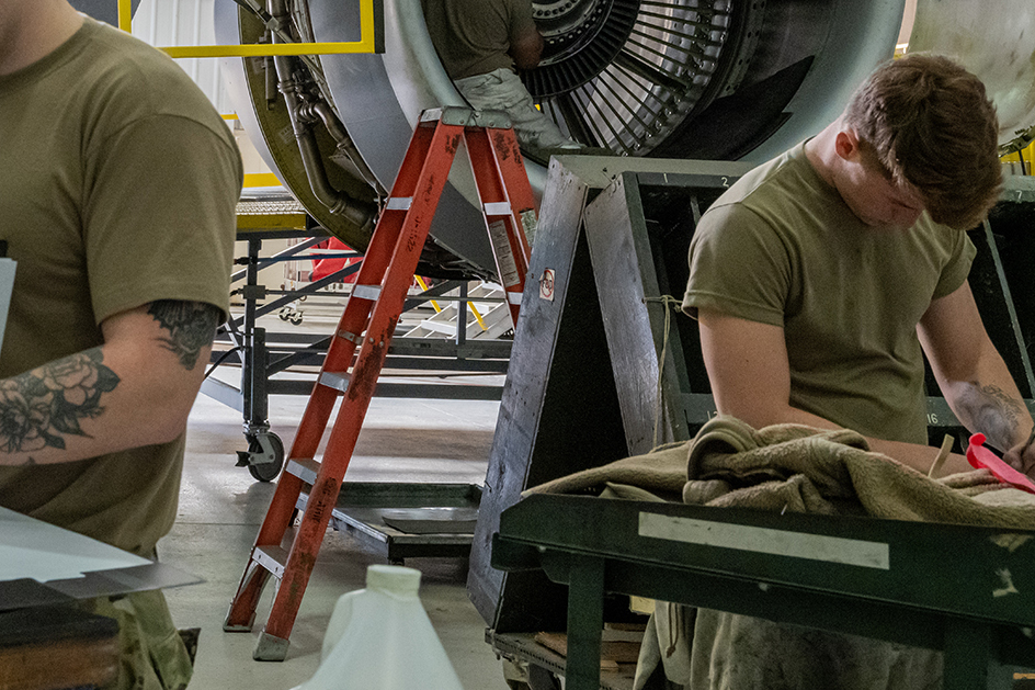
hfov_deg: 24.5
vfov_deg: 16.5
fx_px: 2357
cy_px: 125
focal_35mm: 82
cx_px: 251
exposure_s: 1/80
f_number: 10
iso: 4000
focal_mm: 43
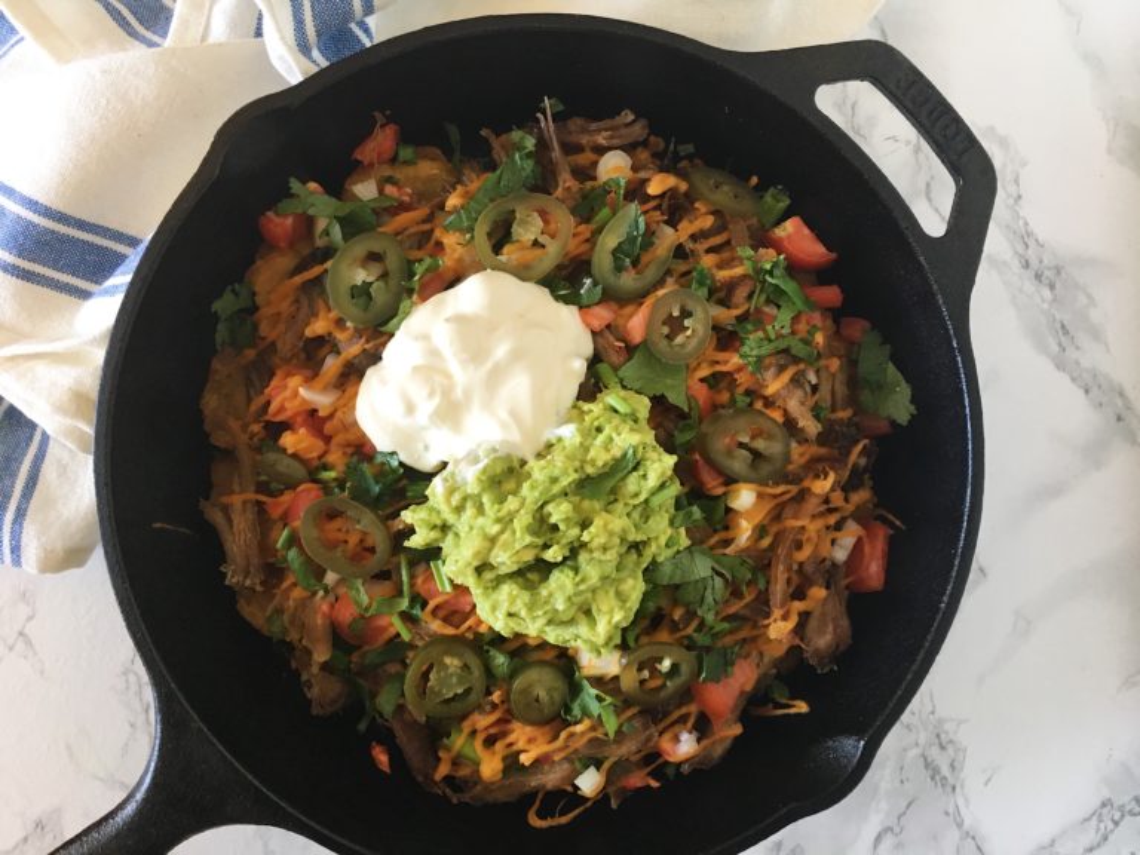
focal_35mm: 29
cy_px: 428
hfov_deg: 61.7
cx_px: 570
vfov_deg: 48.2
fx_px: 955
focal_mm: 4.15
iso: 100
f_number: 2.2
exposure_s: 1/30
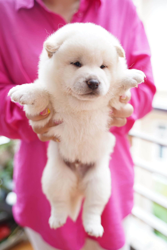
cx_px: 84
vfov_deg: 57.2
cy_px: 125
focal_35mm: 33
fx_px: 230
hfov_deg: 40.0
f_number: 2.8
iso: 400
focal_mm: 33
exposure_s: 1/100
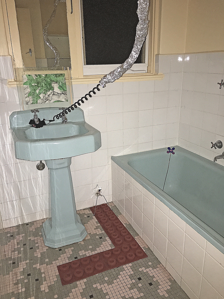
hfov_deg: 48.2
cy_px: 150
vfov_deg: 61.7
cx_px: 112
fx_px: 250
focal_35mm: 29
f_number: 2.2
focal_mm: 4.15
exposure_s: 1/17
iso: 200
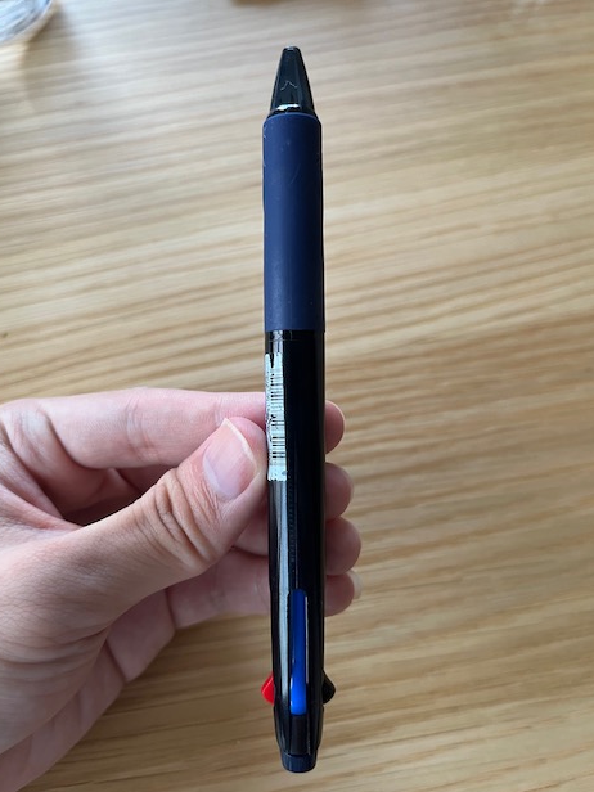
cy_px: 410
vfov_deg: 65.3
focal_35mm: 27
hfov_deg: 51.4
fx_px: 618
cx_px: 292
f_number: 1.6
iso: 125
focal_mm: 5.1
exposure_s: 1/67
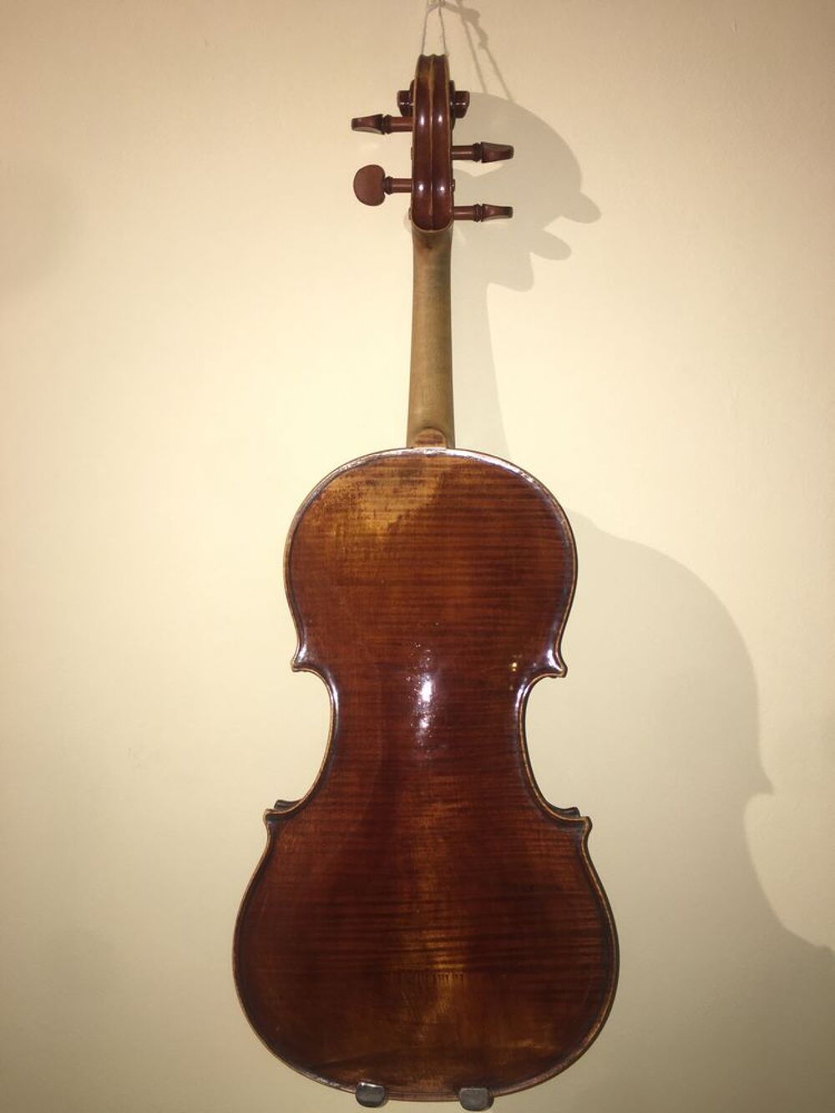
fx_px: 933
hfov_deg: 48.2
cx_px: 418
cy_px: 556
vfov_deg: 61.7
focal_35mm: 29
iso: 25
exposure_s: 1/30
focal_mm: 4.15
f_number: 2.2
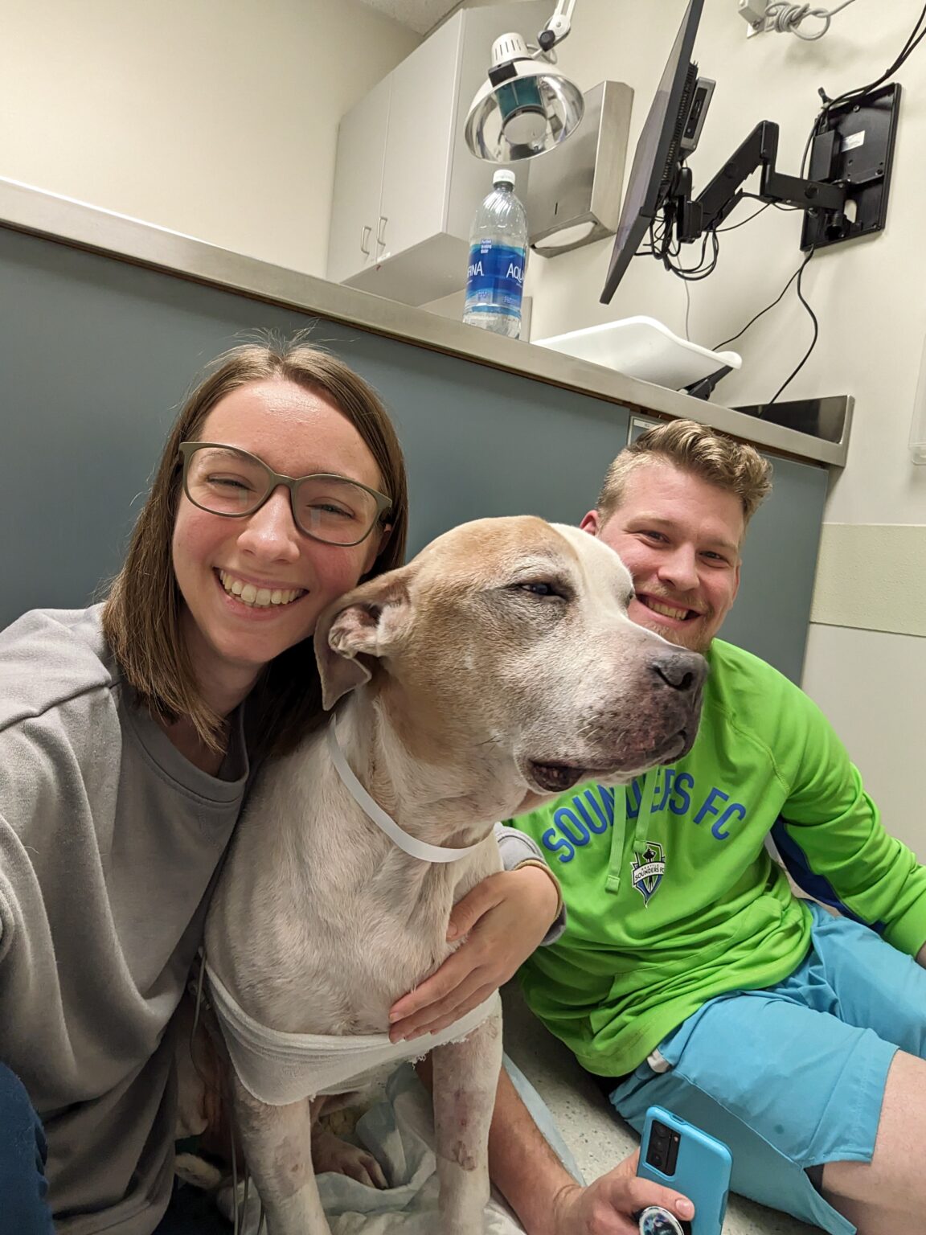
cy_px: 618
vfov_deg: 79.0
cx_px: 463
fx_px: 749
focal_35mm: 21
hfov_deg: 63.4
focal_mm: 2.74
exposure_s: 1/120
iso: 308
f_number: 2.2
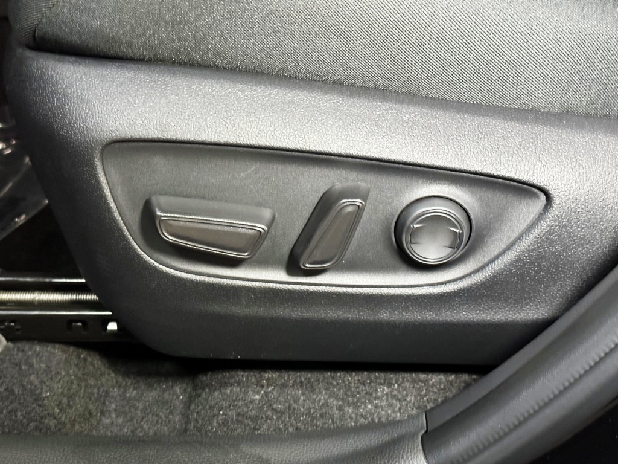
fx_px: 857
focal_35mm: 48
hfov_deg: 39.7
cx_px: 309
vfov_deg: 30.3
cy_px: 232
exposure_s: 1/30
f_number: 1.78
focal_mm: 6.86
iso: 500
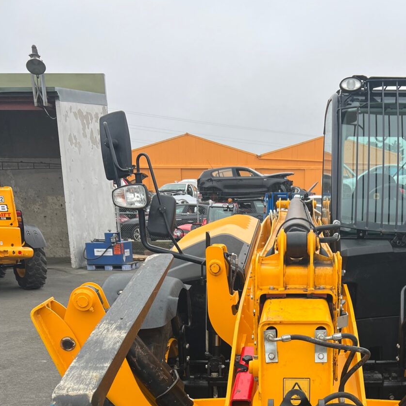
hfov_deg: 37.7
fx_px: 584
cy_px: 387
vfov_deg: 35.4
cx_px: 287
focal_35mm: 44
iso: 50
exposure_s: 1/733
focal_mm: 5.7
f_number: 1.5
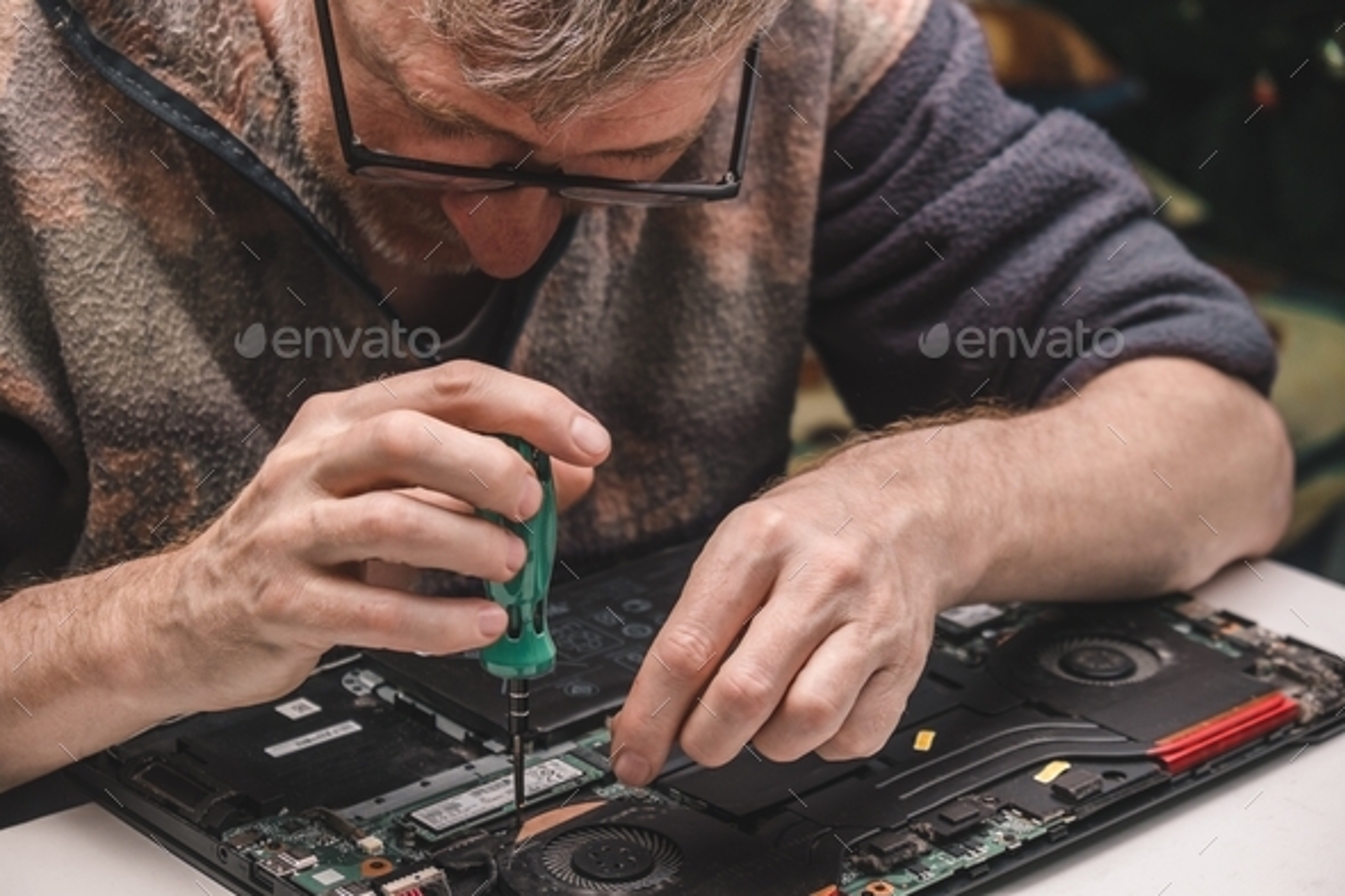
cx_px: 672
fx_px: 3100
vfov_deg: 16.4
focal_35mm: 83
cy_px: 448
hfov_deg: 24.5
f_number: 4
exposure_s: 1/125
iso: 400
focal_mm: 55
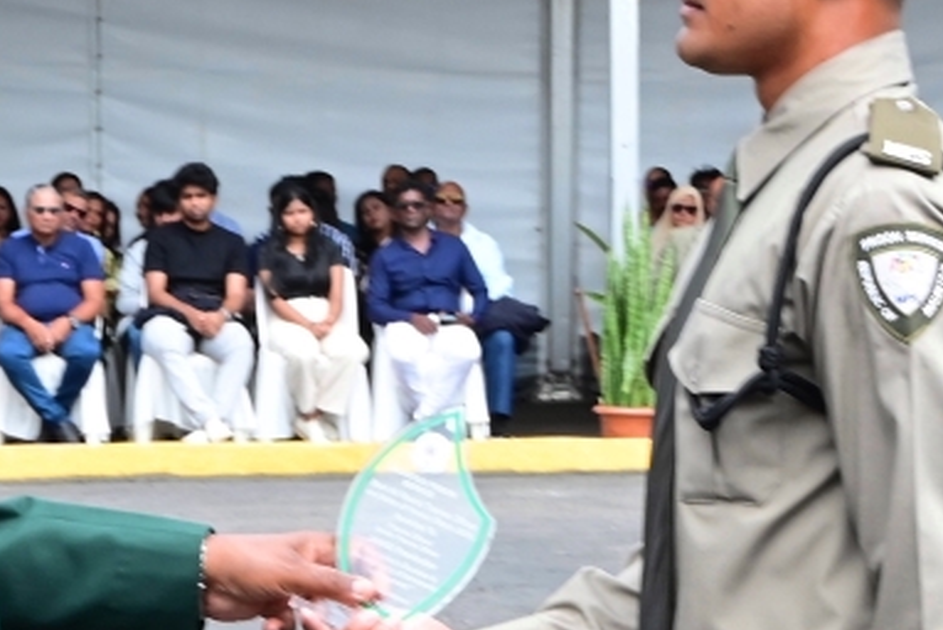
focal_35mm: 139
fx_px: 3644
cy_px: 378
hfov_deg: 14.6
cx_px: 145
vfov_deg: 9.9
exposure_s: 1/160
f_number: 14
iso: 640
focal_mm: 52
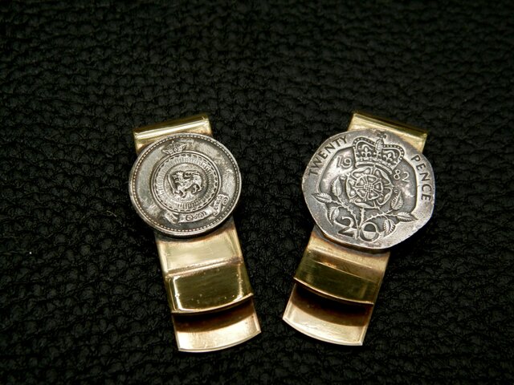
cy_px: 192
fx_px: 1218
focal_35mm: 82
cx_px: 257
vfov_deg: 18.0
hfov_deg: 23.8
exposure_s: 1/160
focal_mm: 14.6
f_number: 4.2
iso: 100
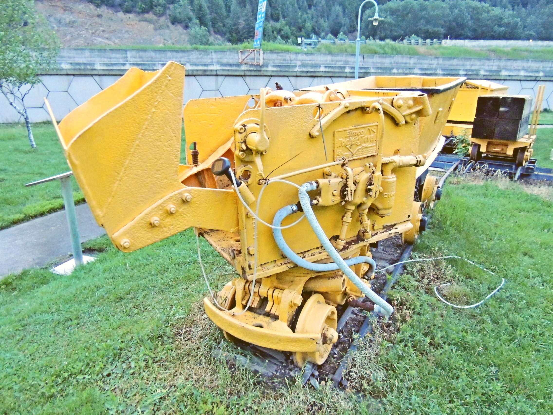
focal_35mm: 24
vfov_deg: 56.8
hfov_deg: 71.6
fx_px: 383
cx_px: 276
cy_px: 208
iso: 800
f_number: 3
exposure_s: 1/6
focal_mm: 4.3
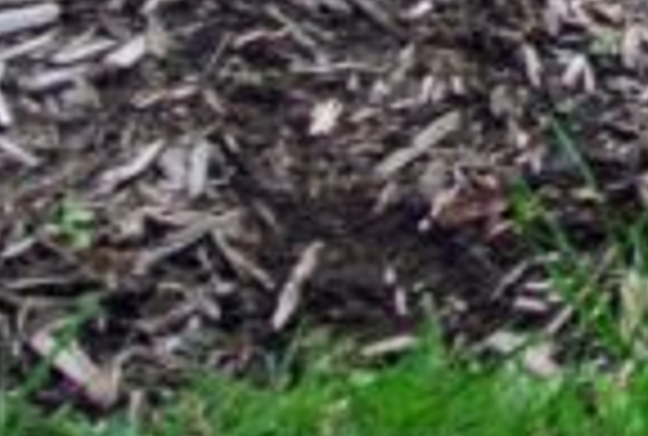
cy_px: -1088
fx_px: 5128
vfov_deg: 4.6
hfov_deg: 6.4
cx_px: 2182
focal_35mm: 284
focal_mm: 15.1
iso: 100
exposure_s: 1/160
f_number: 4.2
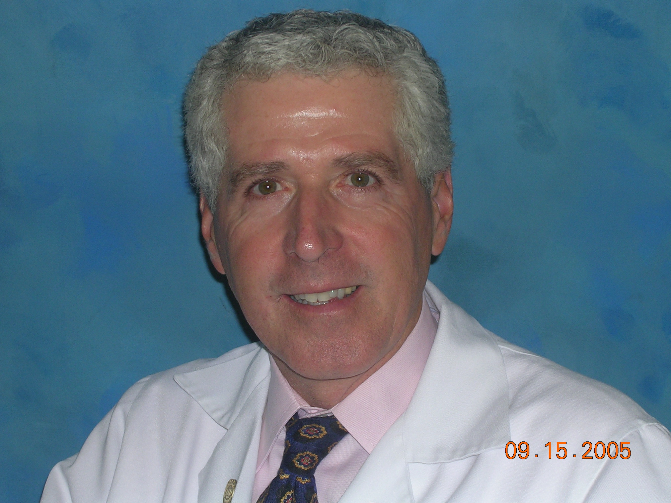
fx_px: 1803
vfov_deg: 15.9
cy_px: 247
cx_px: 336
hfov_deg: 21.1
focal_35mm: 93
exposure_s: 1/60.1
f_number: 4.2
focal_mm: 13.7
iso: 50
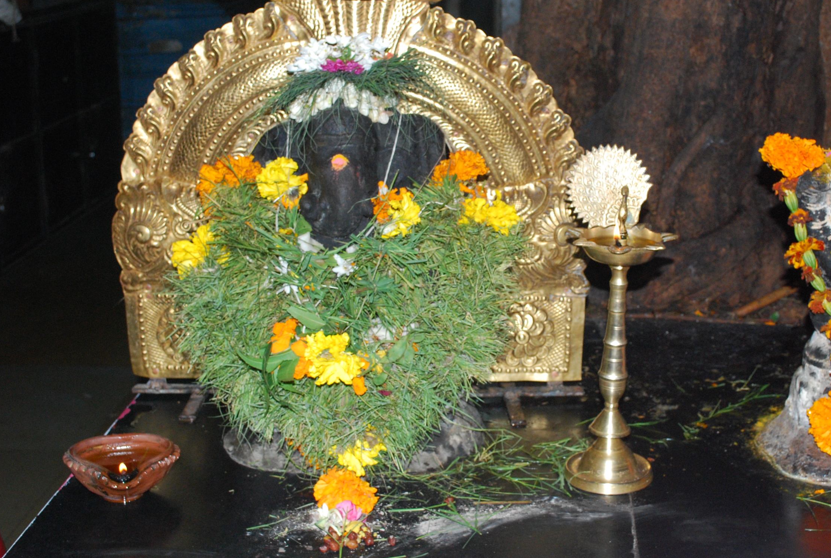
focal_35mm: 57
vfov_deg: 24.0
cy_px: 249
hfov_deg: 35.1
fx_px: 1310
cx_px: 491
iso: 800
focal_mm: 29
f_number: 6.3
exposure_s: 1/125
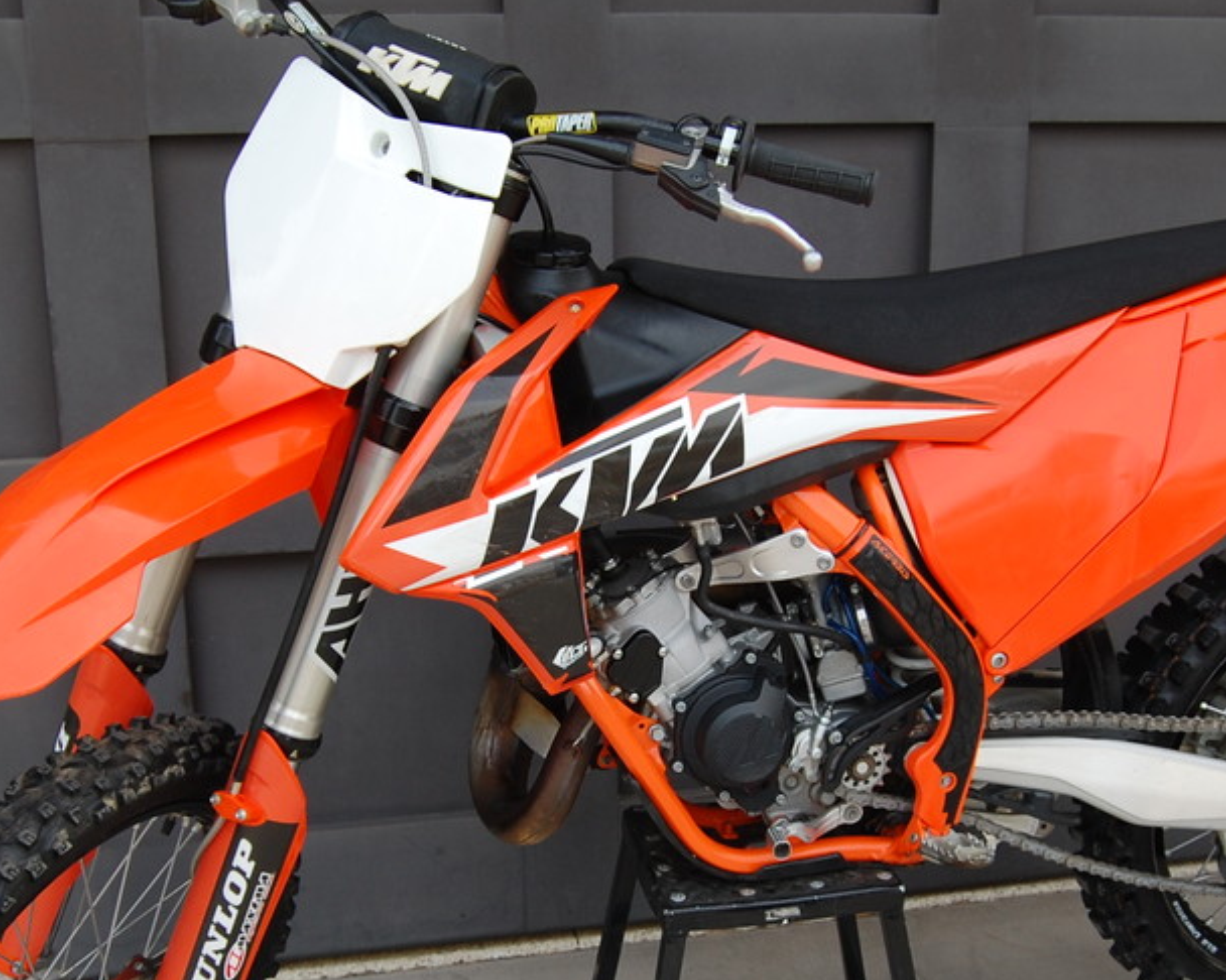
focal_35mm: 50
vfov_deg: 30.0
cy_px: 649
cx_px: 649
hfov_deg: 37.3
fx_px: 1814
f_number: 5.6
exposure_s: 1/125
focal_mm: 18
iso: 200
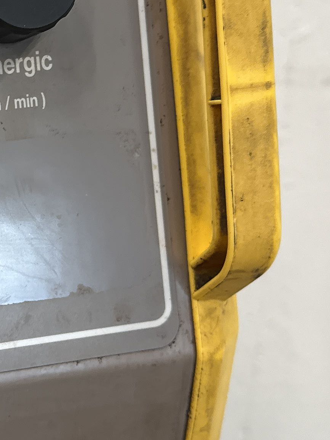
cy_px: 171
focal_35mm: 84
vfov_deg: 23.2
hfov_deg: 16.4
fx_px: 1068
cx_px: -120
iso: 250
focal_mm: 6.86
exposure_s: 1/106
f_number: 1.78
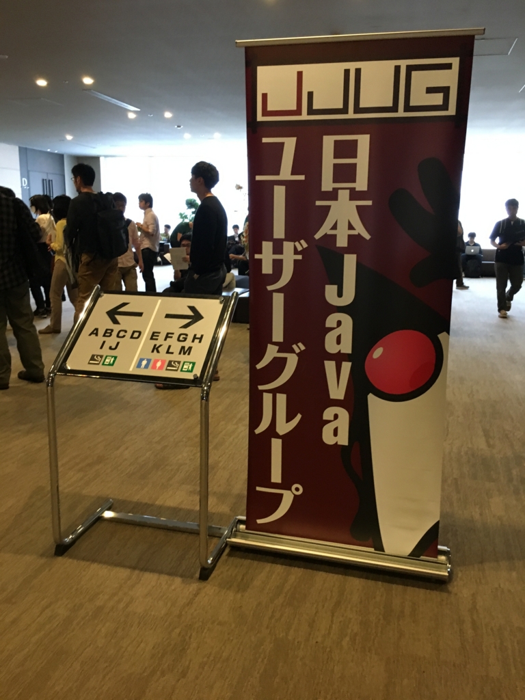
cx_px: 262
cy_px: 350
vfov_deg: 61.7
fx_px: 586
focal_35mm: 29
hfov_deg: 48.2
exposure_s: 1/30
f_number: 2.2
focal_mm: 4.15
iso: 200
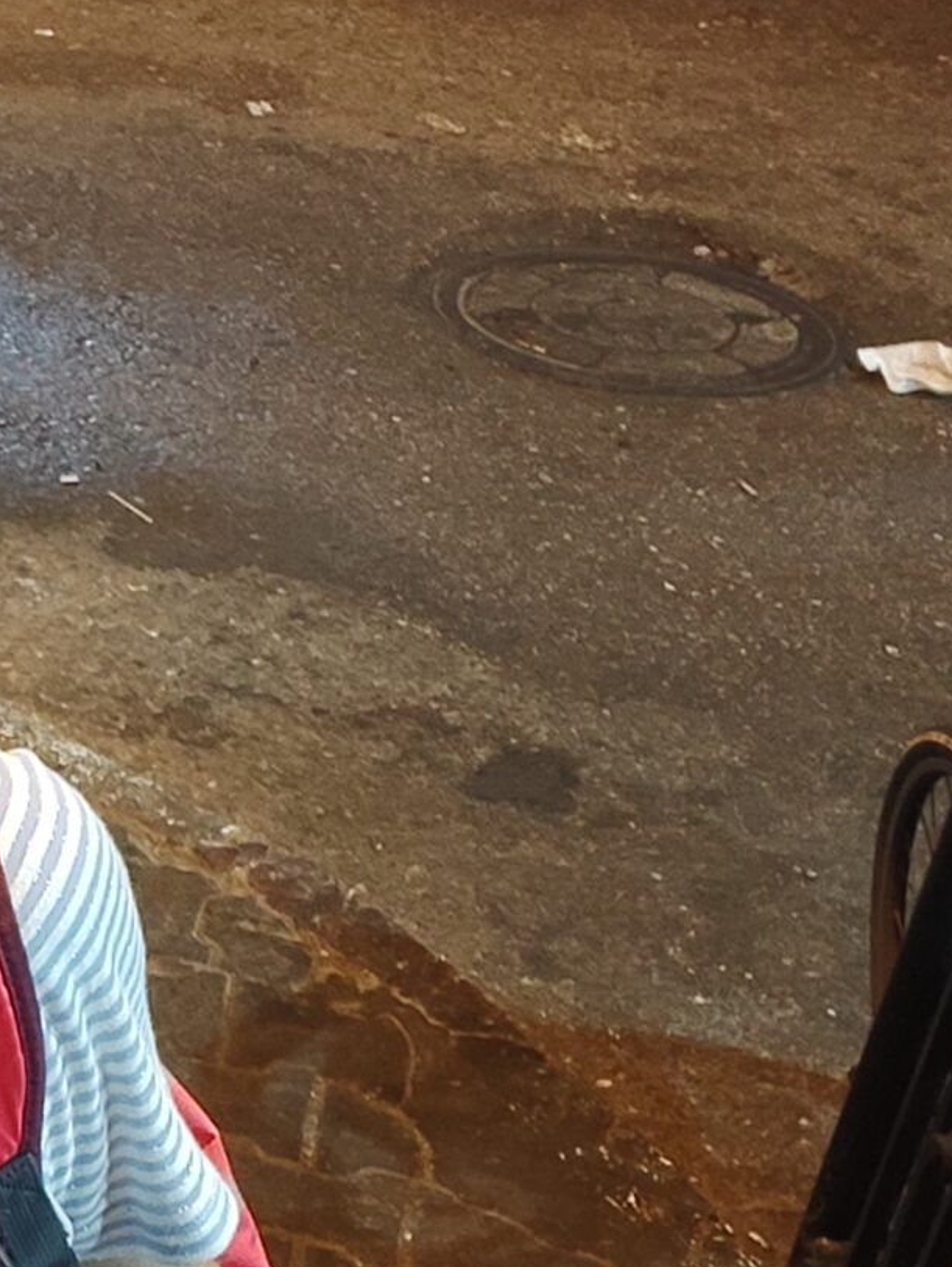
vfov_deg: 29.1
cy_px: 1202
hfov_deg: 20.9
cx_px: -335
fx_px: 2307
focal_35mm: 63
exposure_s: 1/33
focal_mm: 3.5
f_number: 2.45
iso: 153
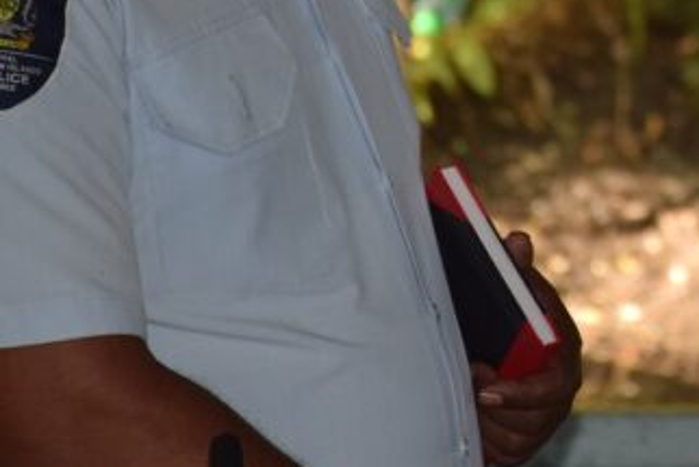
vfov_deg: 2.1
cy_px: -21
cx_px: 868
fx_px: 12976
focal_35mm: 668
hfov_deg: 3.1
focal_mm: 140
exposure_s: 1/125
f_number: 5.6
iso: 400
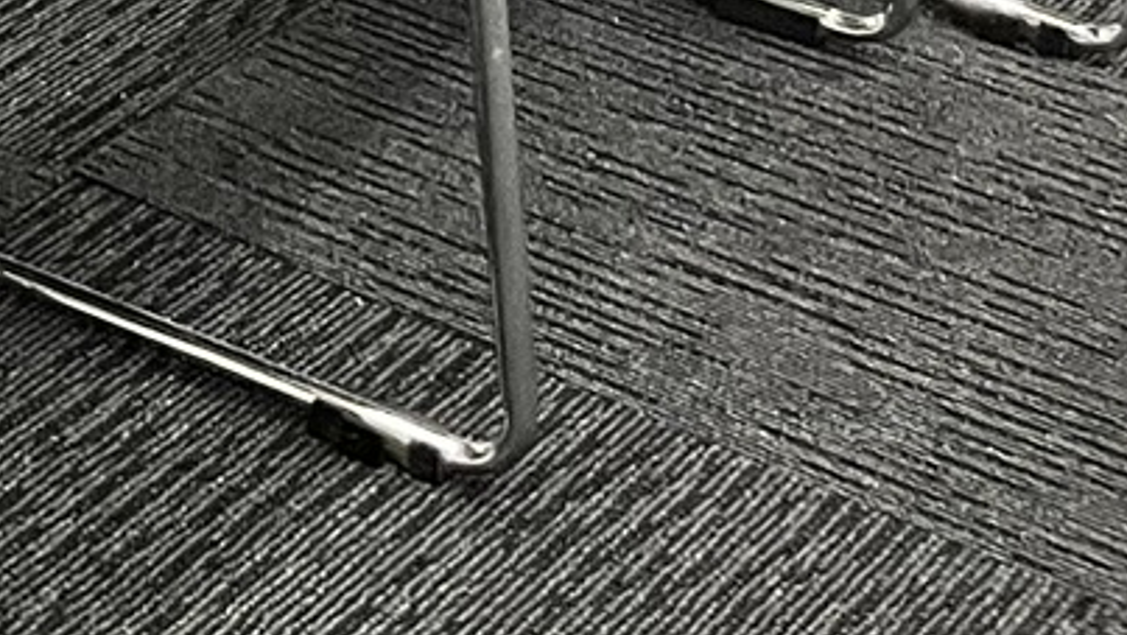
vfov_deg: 7.6
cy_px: -1077
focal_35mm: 144
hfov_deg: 12.0
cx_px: -1572
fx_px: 4305
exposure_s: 1/50
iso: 100
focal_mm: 5.1
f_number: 1.6
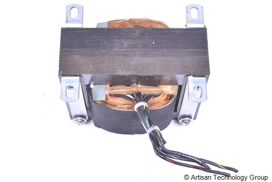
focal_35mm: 48
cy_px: 91
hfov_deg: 41.1
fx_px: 363
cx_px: 136
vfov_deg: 28.1
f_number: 10
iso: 200
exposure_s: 1/200
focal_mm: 32
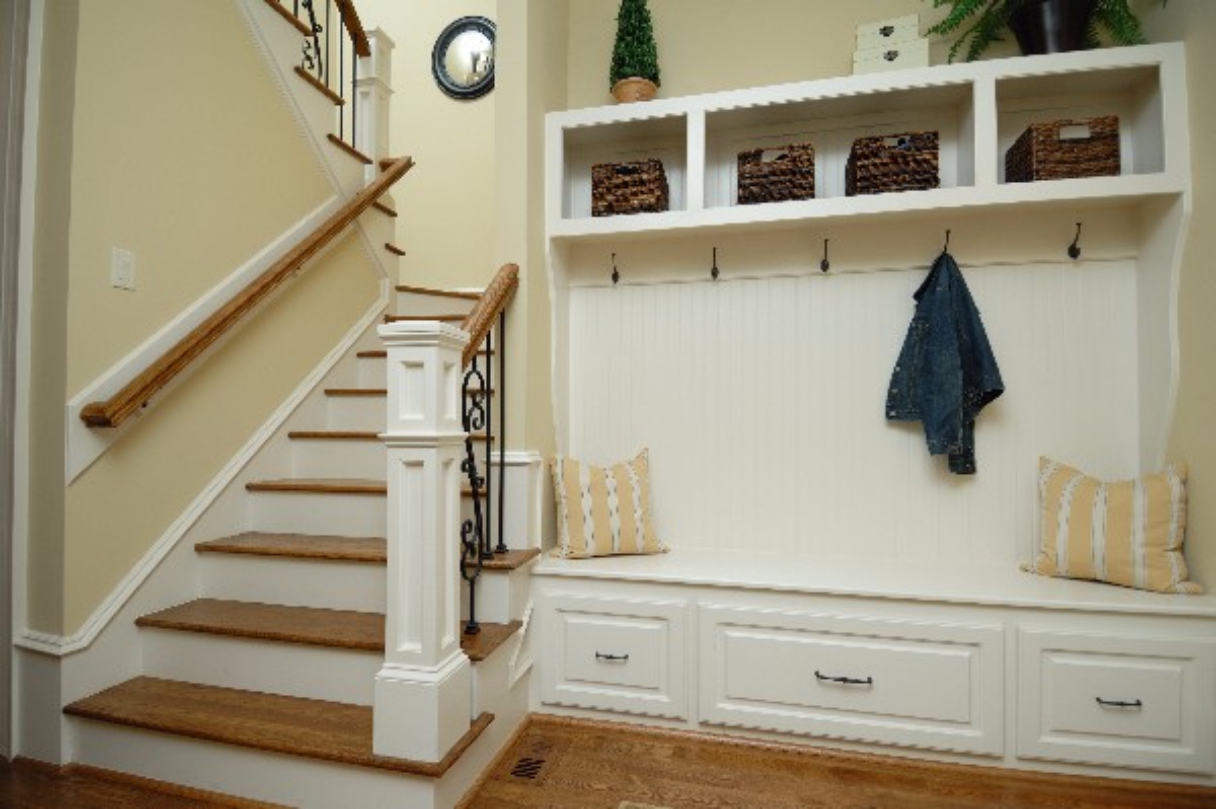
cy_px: 404
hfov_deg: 90.0
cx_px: 608
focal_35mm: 18
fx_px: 607
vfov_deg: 67.3
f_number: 5
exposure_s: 1/60
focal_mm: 12
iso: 100
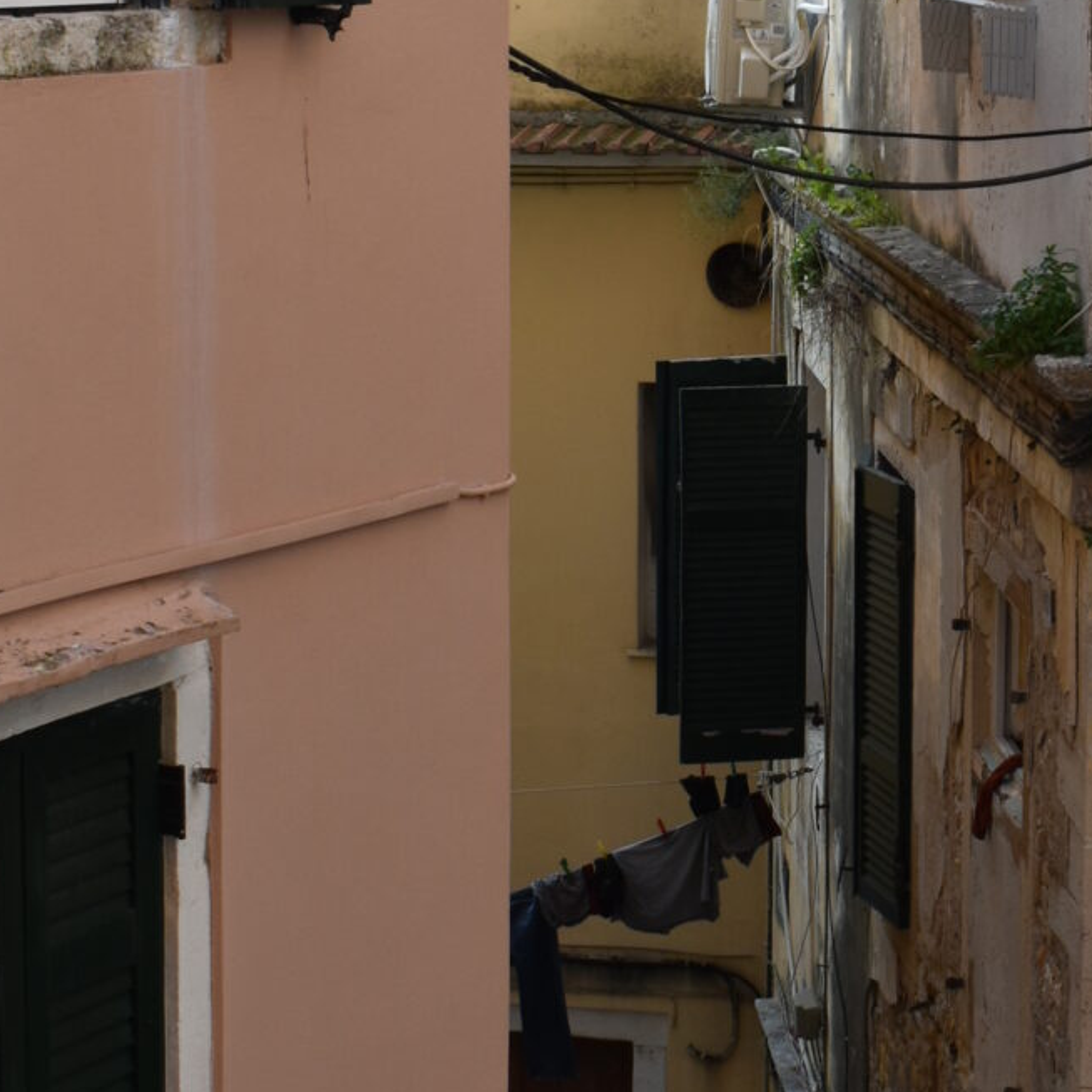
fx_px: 3712
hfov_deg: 16.7
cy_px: 458
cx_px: 785
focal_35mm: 104
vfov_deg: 16.7
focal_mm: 26
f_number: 5.6
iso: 280
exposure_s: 1/250
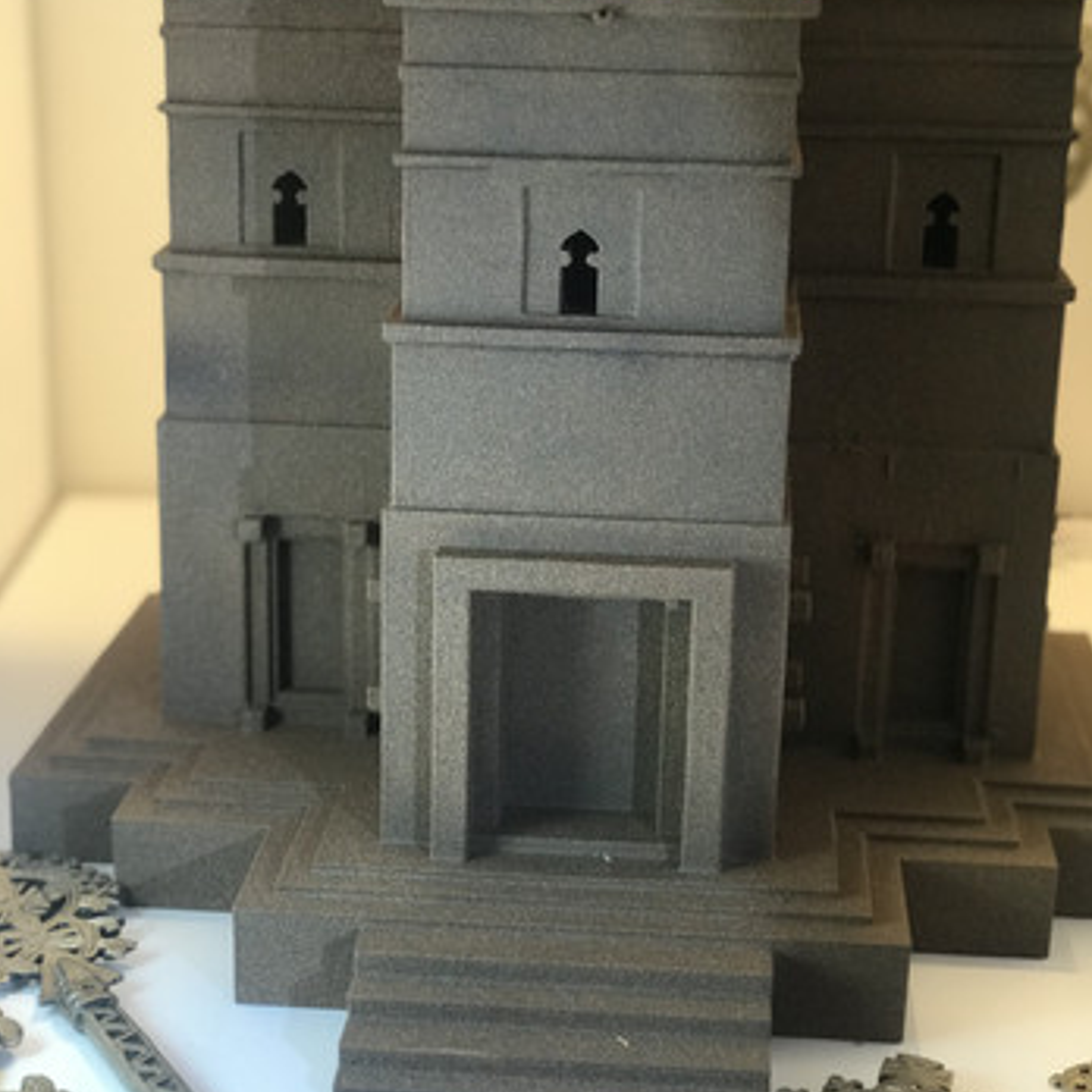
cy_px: 563
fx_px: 2427
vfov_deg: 25.4
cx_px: 546
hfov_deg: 25.4
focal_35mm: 68
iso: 80
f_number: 2.8
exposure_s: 1/60
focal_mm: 6.6
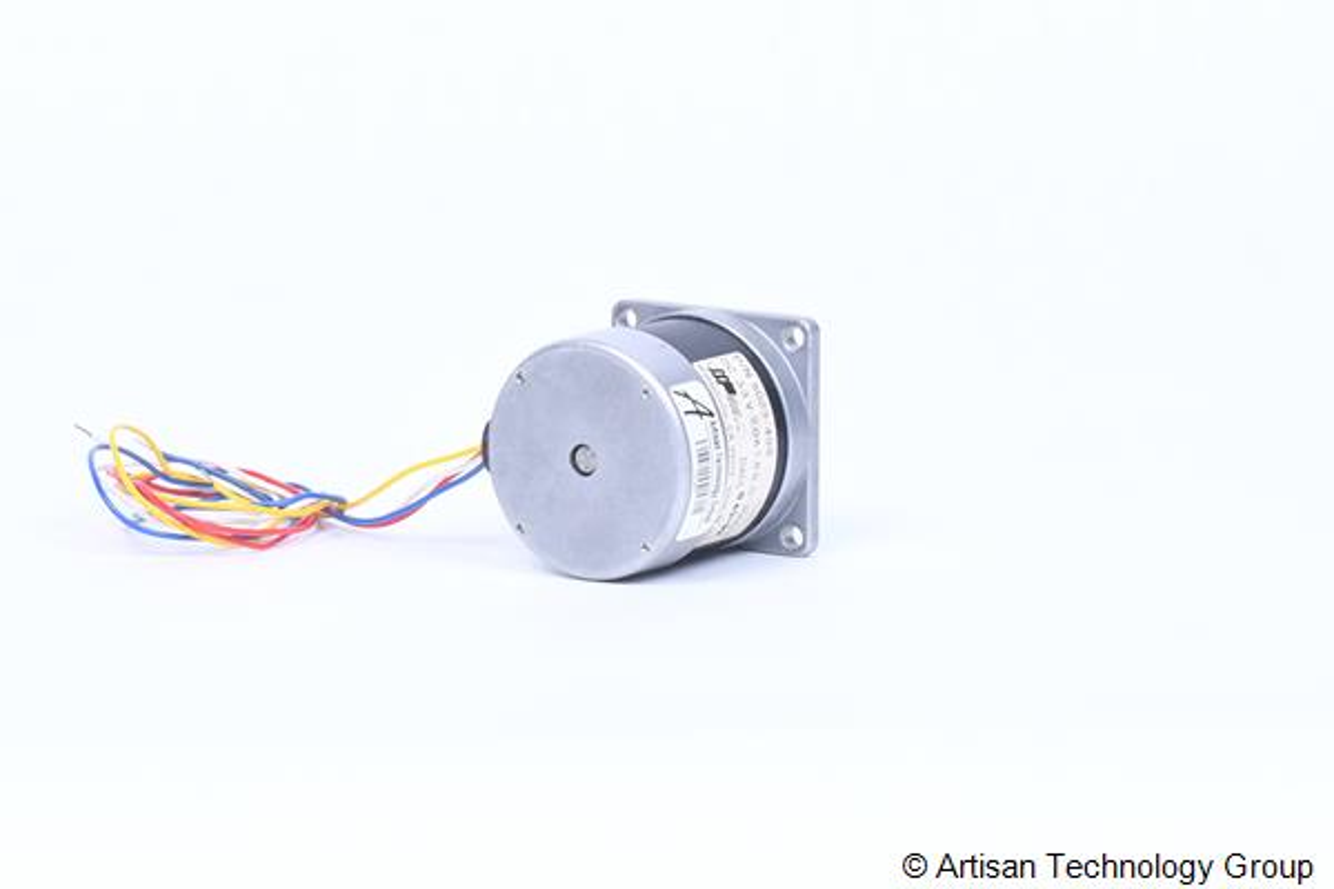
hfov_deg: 29.2
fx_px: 2557
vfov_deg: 19.7
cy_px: 444
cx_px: 667
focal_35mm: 69
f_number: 14
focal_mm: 46
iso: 200
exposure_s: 1/200
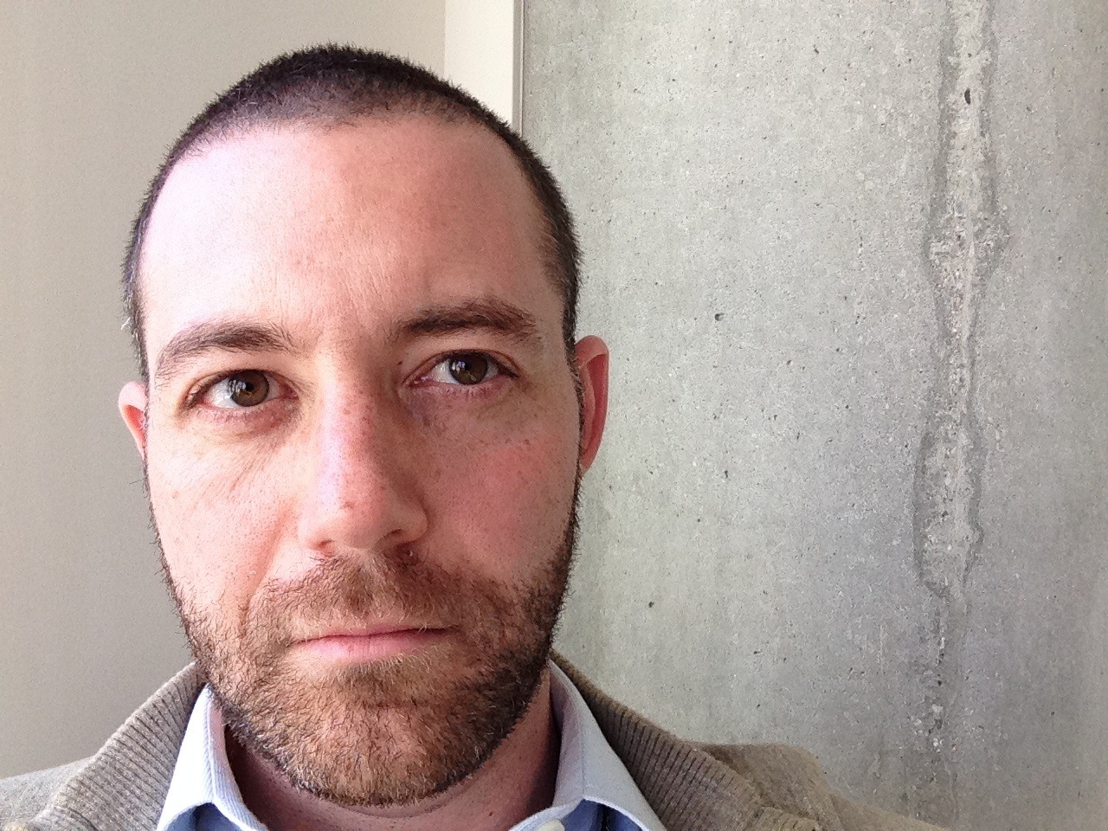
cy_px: 416
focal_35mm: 35
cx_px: 554
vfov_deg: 40.7
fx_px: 1120
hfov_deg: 52.6
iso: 64
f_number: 2.4
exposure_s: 1/120
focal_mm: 2.18
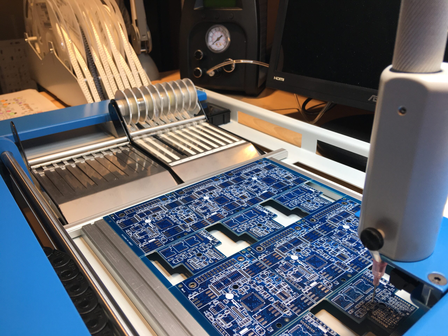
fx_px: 375
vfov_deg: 48.2
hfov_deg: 61.7
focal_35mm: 29
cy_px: 168
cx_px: 224
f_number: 2.2
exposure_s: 1/50
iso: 32
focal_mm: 4.15
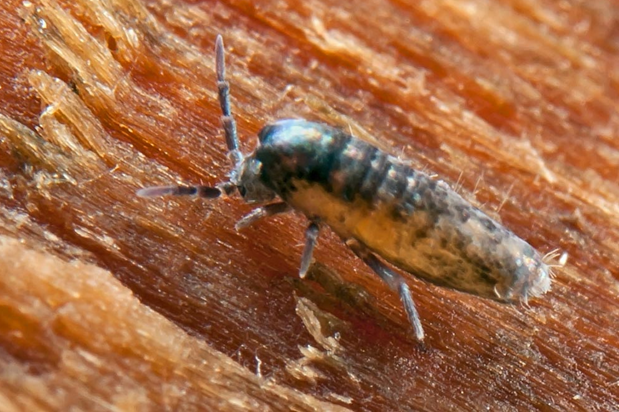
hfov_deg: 22.4
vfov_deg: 15.0
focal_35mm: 91
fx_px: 1564
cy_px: 204
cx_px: 311
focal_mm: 60
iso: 200
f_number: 16
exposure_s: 1/60
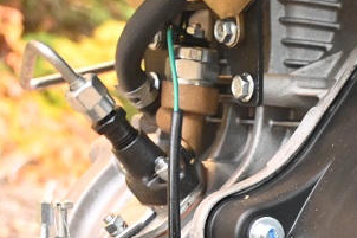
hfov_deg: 14.2
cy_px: 433
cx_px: 577
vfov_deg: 9.8
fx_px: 1318
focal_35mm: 133
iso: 3200
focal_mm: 24
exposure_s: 1/125
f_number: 4.2
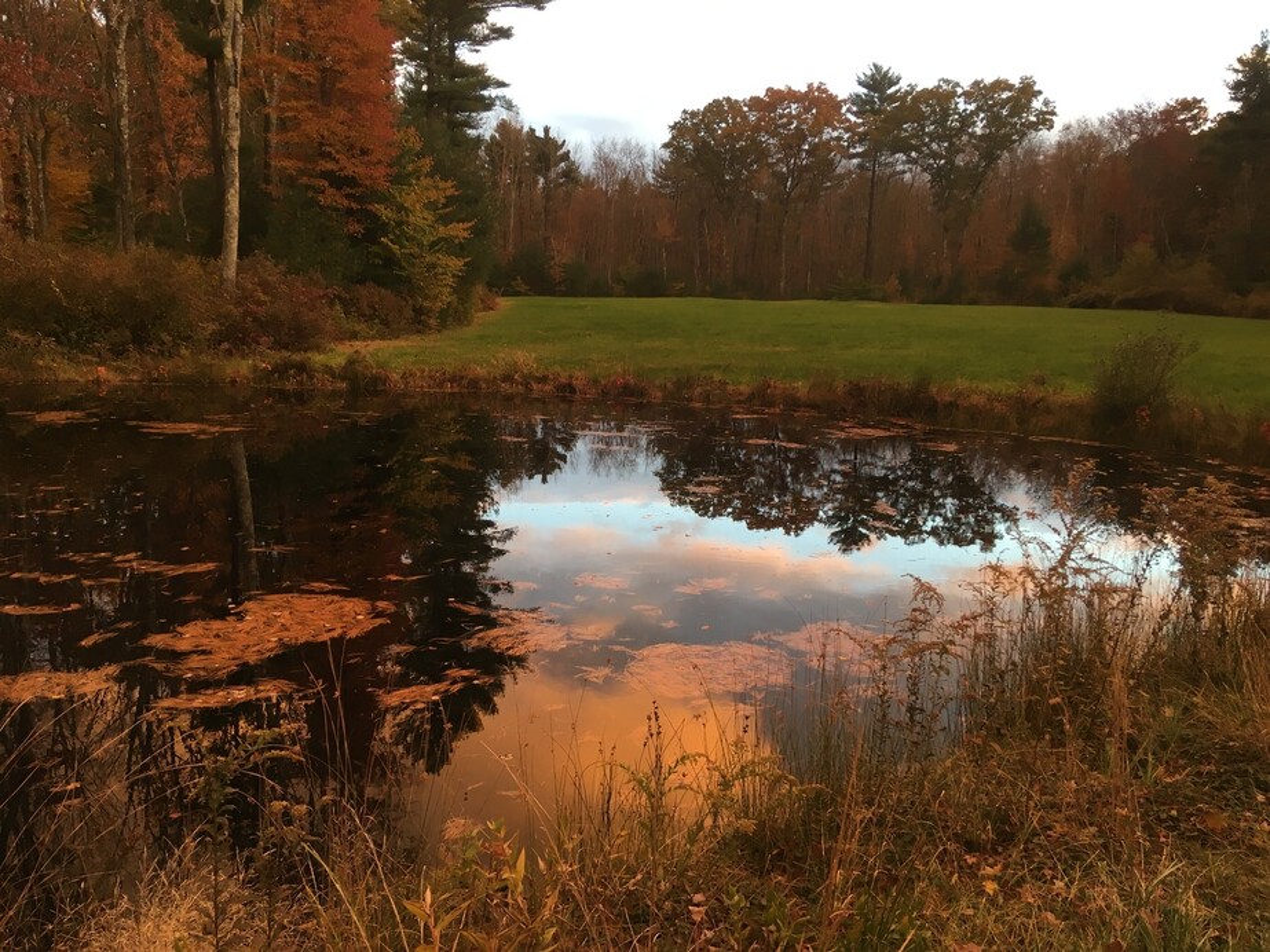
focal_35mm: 29
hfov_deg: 61.7
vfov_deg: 48.2
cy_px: 476
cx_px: 635
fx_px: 1064
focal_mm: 4.15
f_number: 2.2
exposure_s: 1/30
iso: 50
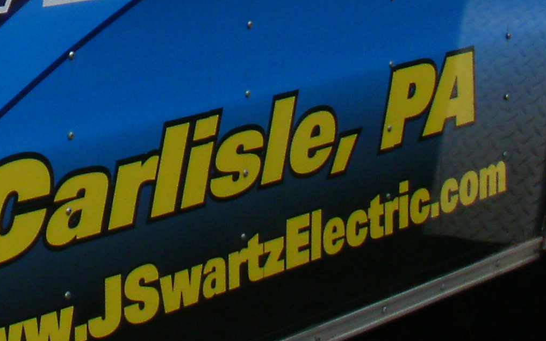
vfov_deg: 8.5
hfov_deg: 13.7
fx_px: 2217
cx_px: -102
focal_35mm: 149
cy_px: -250
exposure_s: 1/400
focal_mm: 6.3
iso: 100
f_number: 5.6
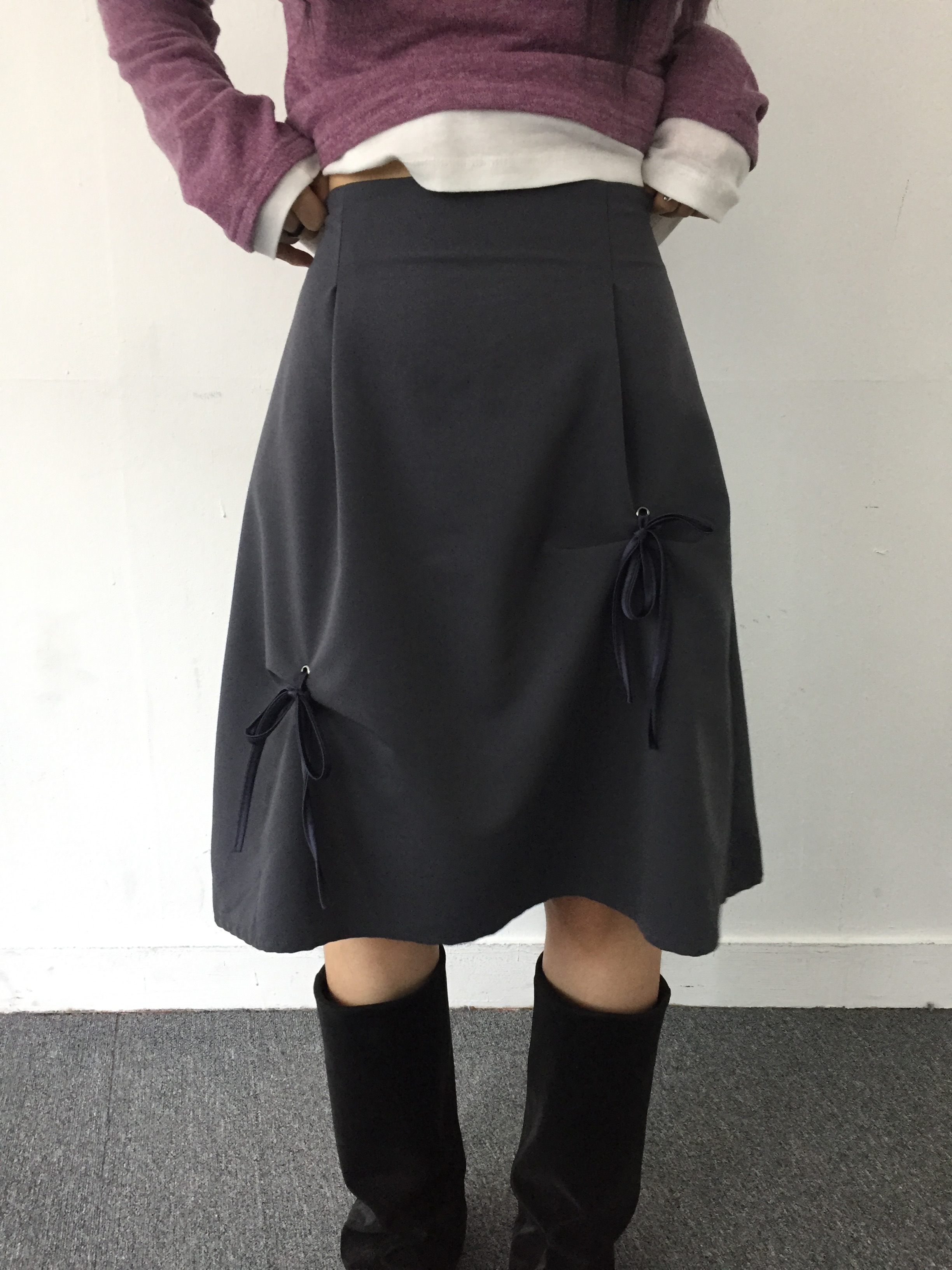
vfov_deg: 61.7
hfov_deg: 48.2
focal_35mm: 29
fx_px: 1063
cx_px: 476
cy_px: 635
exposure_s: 1/30
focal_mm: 4.15
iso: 125
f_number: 2.2
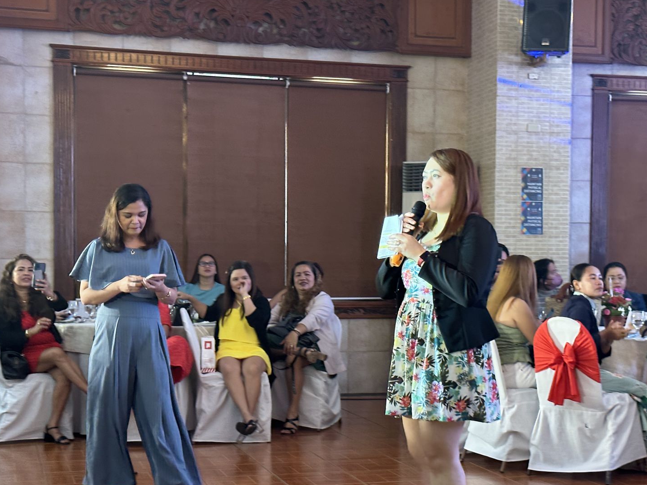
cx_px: 382
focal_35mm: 67
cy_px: 291
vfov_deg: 21.9
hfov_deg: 28.9
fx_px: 1252
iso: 200
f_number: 1.78
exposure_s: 1/40
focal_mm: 6.86
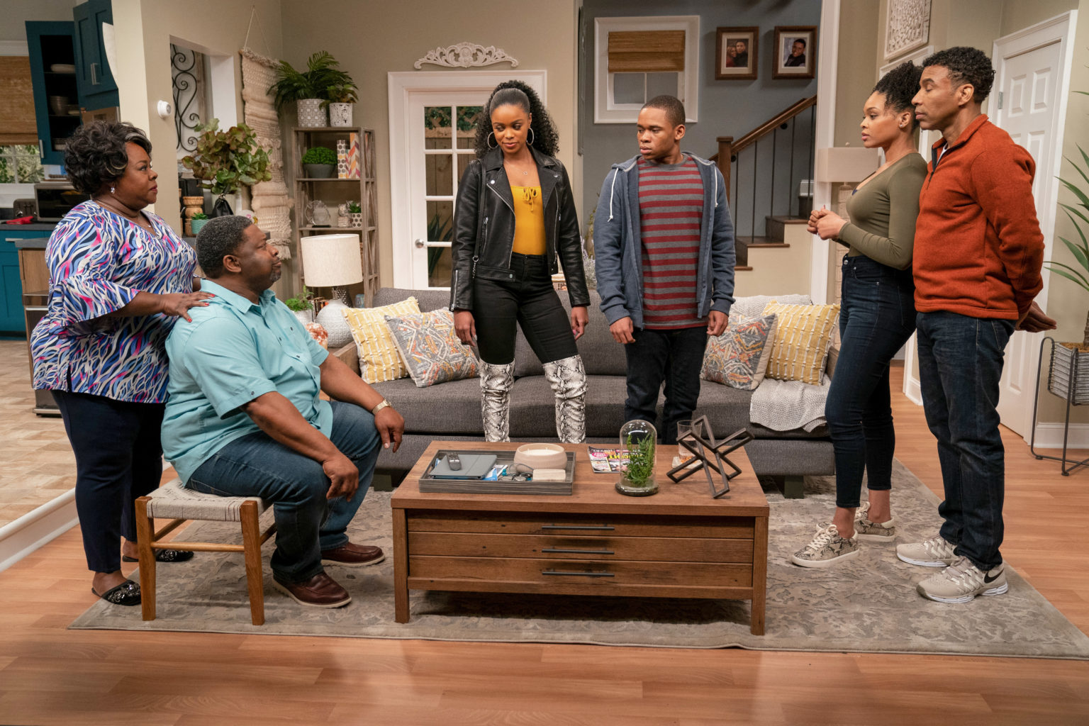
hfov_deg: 58.7
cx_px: 544
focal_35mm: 32
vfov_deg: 41.1
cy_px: 363
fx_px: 968
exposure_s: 1/250
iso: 2500
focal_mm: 32
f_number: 4
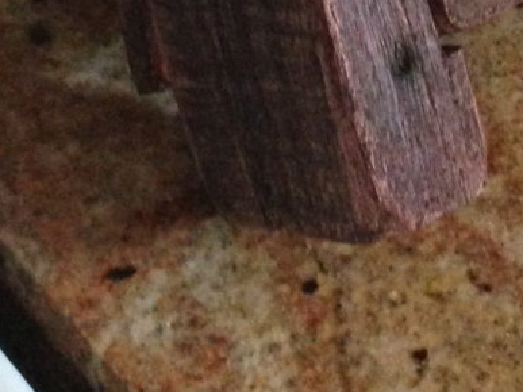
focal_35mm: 128
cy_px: -561
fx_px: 1933
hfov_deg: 14.8
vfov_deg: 10.1
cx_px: 655
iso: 400
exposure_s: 1/15
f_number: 2.4
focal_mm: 4.12
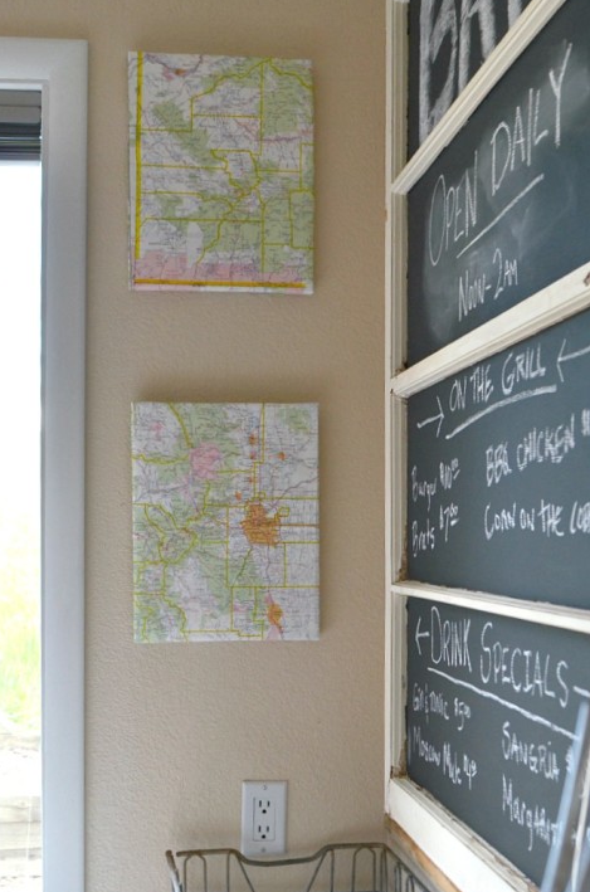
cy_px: 549
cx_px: 293
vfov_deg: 38.1
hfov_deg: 25.9
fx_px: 1285
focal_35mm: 52
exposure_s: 1/125
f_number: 5.6
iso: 250
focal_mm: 24
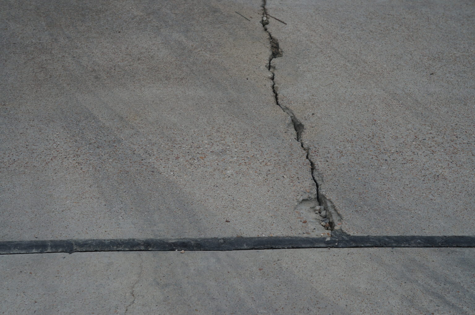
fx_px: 613
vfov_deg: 28.8
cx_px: 238
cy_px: 158
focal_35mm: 46
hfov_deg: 42.4
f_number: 8
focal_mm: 31
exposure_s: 1/250
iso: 200
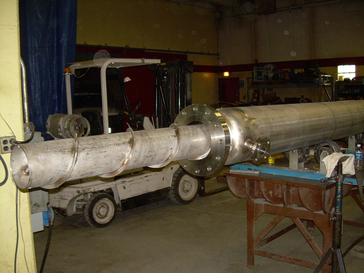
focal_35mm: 38
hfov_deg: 49.0
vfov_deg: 37.7
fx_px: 400
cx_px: 182
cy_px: 136
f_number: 2.8
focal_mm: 6.3
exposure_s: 1/60
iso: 200
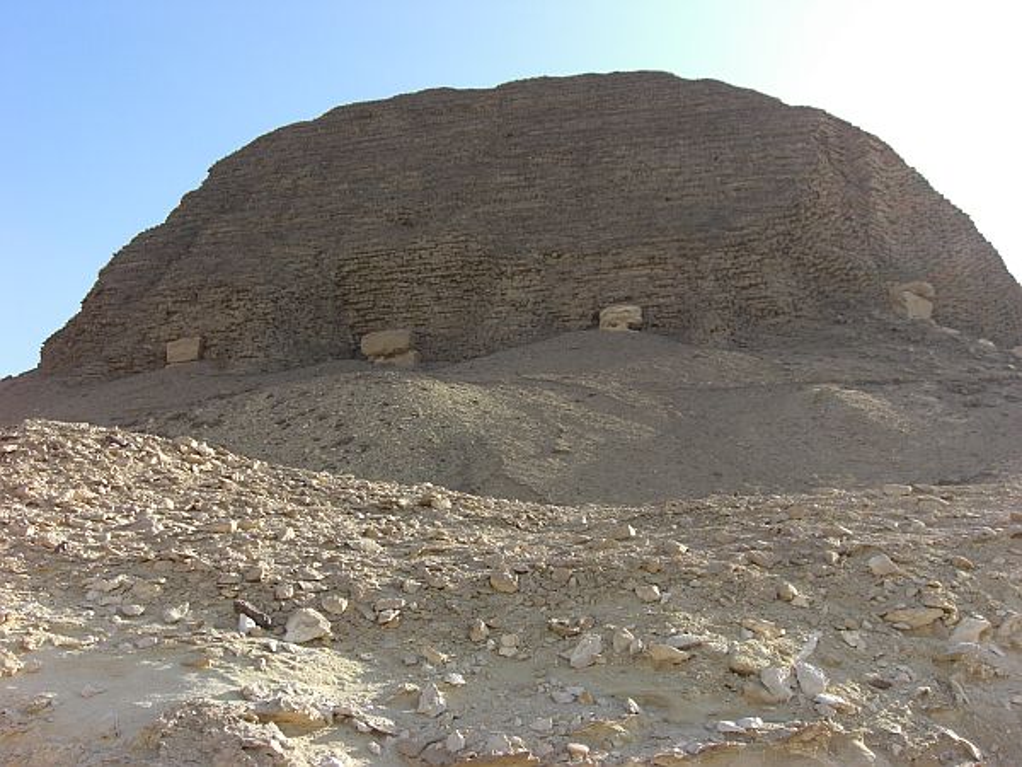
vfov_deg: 37.7
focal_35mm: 38
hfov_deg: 49.0
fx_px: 1122
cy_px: 384
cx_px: 511
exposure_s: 1/320
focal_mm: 7.9
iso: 80
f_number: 4
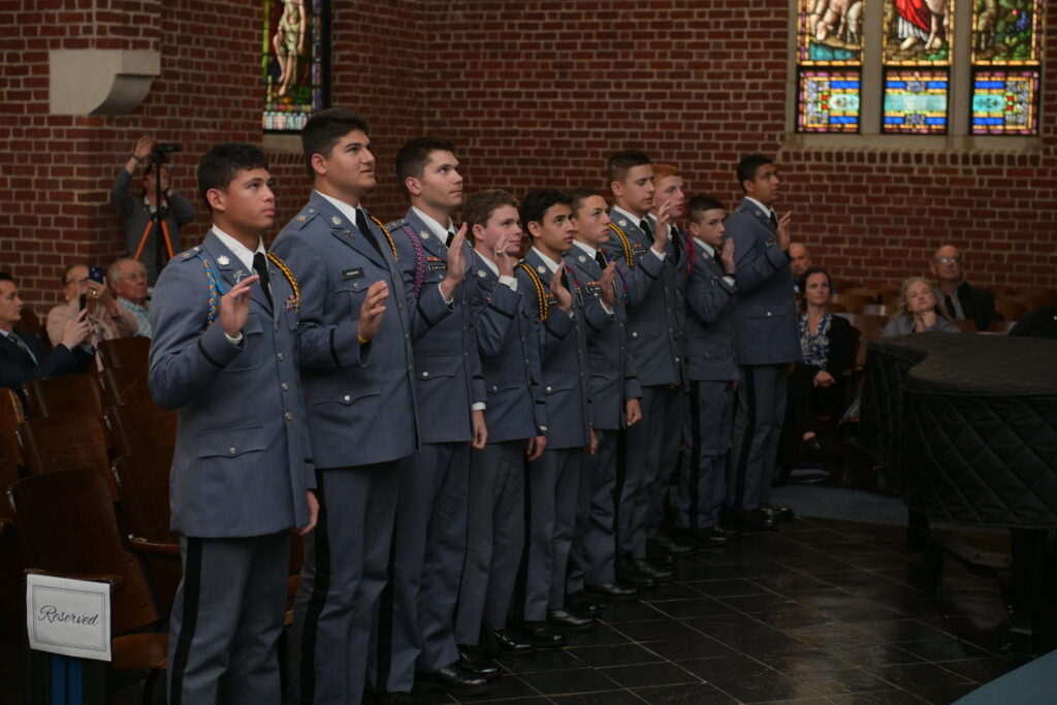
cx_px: 528
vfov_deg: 19.5
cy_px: 352
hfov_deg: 28.8
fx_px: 2055
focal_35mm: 70
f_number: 4
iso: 3200
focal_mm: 70
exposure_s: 1/200
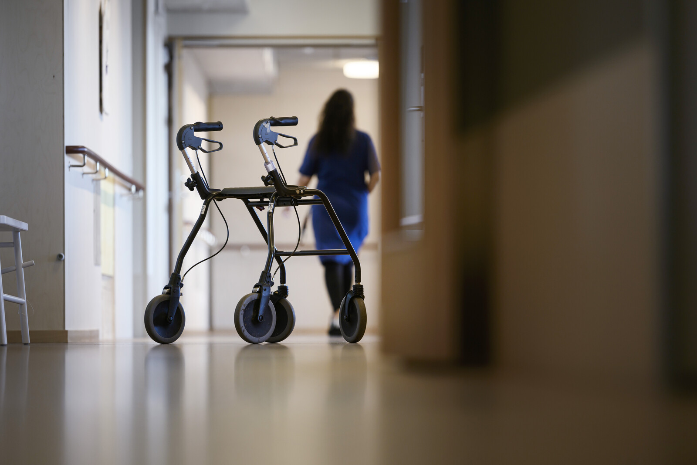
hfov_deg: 10.3
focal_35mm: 200
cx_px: 348
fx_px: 3872
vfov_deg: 6.9
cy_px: 232
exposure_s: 1/125
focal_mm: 200
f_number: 2.8
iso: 320
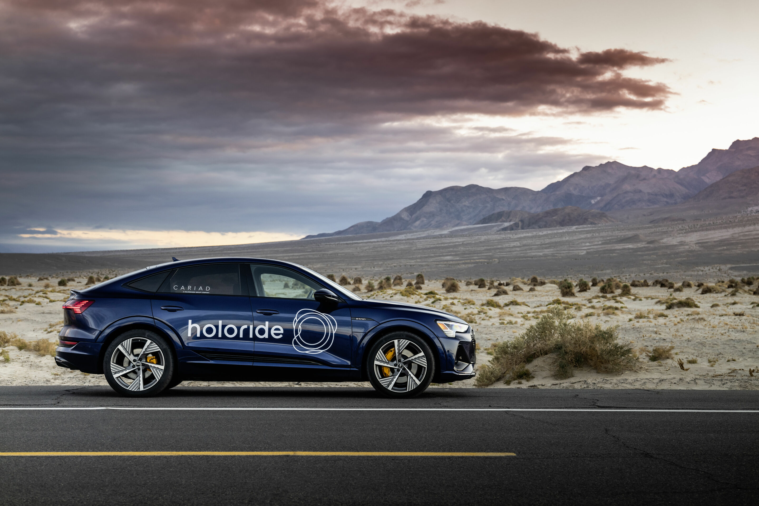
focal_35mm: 59
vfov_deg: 23.0
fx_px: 1244
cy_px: 253
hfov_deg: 33.9
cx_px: 380
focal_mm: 59
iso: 400
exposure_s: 1/50
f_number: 5
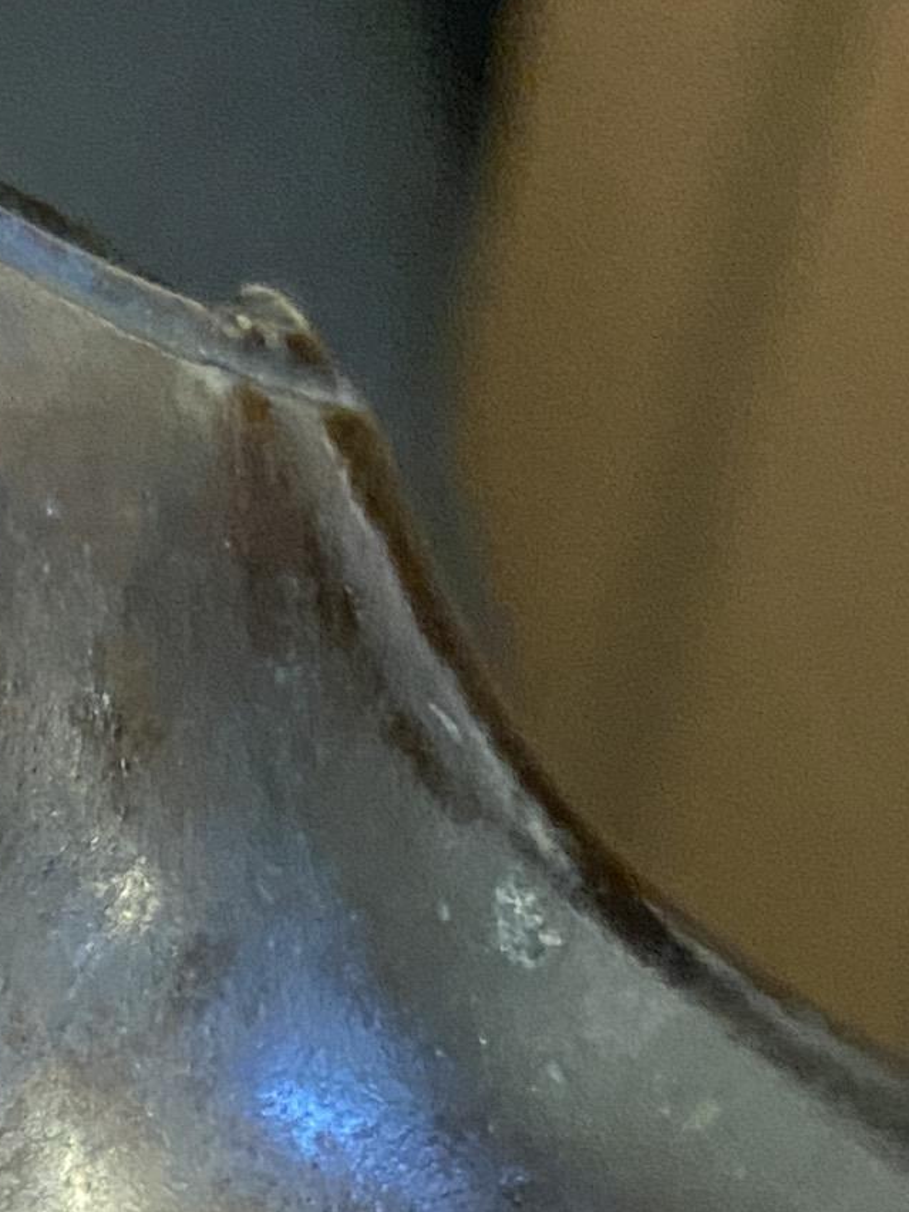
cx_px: -260
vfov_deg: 14.6
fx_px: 4307
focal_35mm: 123
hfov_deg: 11.7
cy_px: 1967
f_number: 1.8
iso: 400
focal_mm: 4.25
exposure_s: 1/33
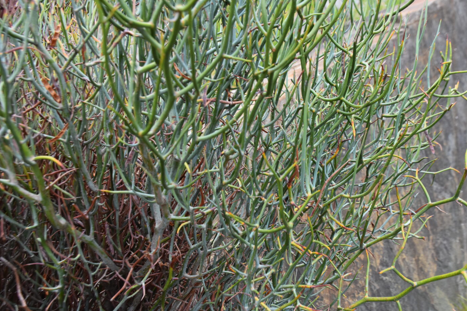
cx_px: 256
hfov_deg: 45.4
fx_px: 558
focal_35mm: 43
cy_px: 170
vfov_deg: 31.2
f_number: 8
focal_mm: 26
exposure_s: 1/320
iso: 800
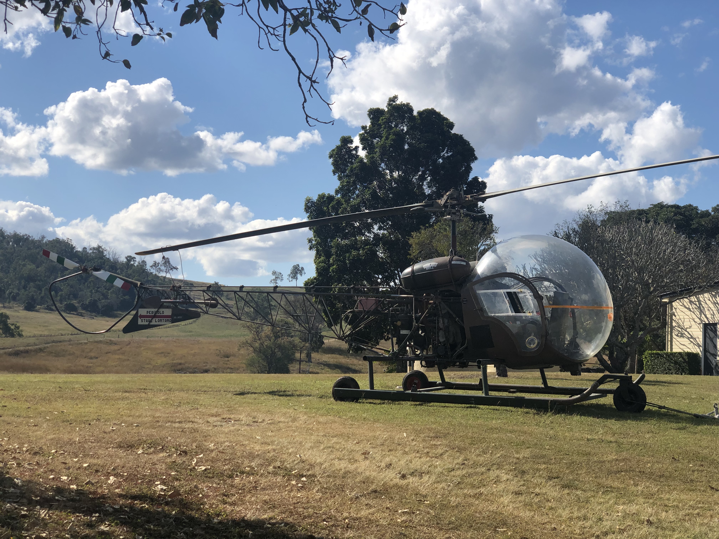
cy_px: 270
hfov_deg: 36.8
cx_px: 360
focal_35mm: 52
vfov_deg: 28.0
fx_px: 1080
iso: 16
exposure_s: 1/1453
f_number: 2.4
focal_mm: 6
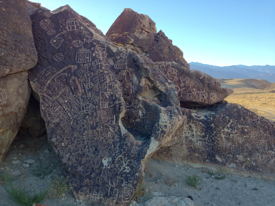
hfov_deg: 55.4
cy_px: 103
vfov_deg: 42.9
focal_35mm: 33
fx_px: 262
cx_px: 138
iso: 50
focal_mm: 4.12
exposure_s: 1/154
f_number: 2.4
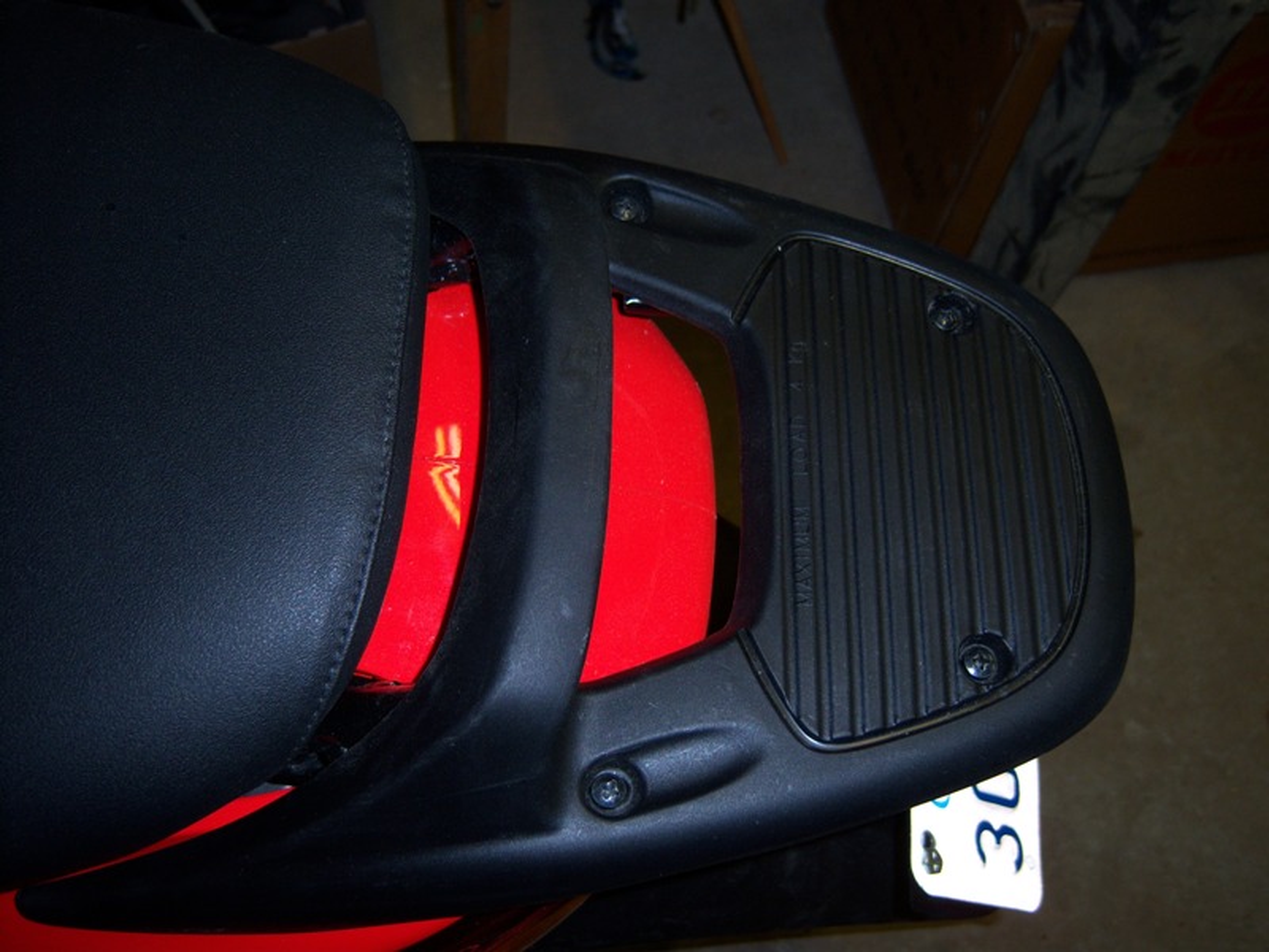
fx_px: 1320
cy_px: 476
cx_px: 634
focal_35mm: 36
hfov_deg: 51.4
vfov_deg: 39.7
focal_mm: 7.5
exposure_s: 1/60
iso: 80
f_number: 2.8
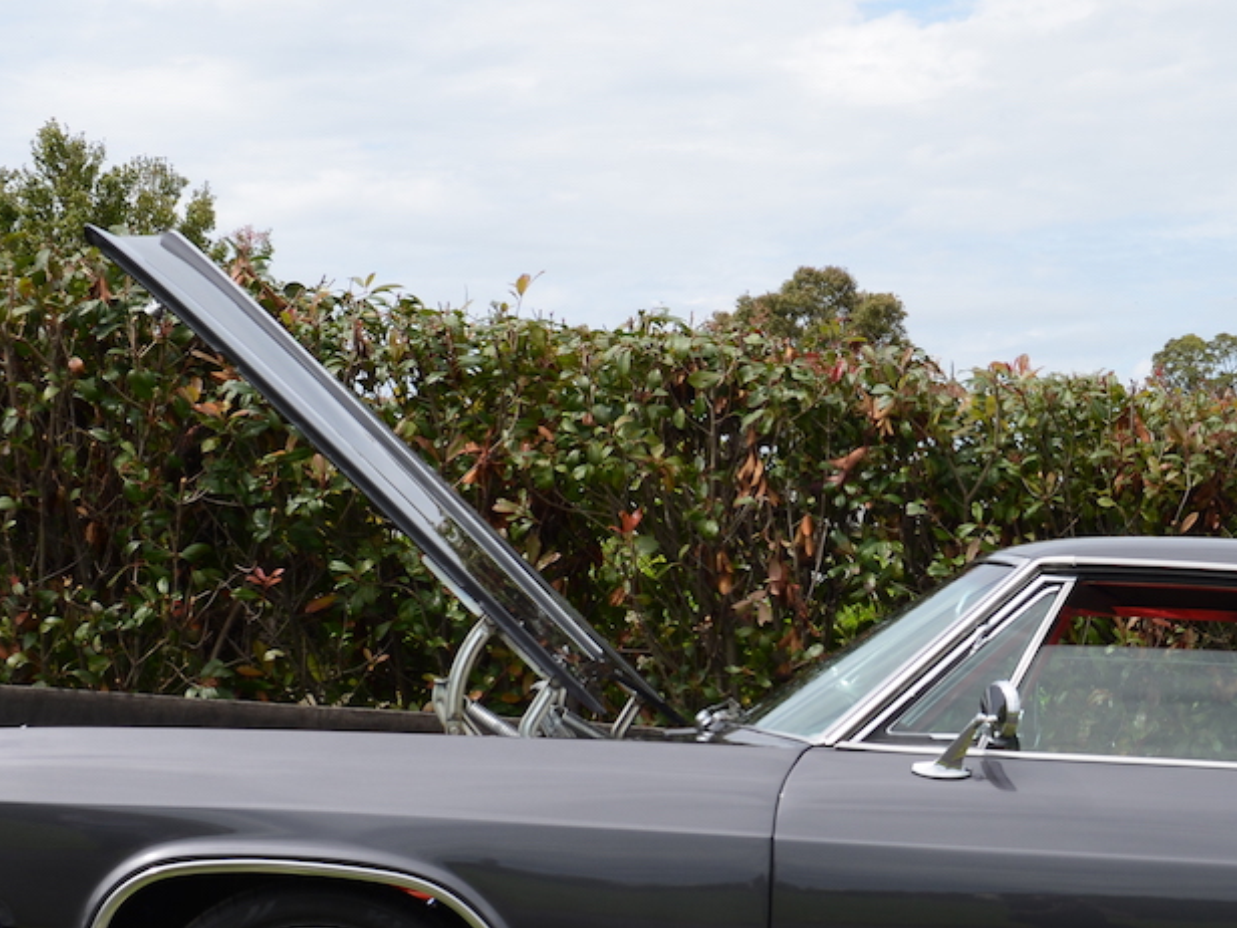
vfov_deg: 14.6
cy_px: 873
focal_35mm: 100
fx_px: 3573
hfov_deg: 18.9
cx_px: 1325
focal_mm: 32
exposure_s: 1/200
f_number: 8
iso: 100
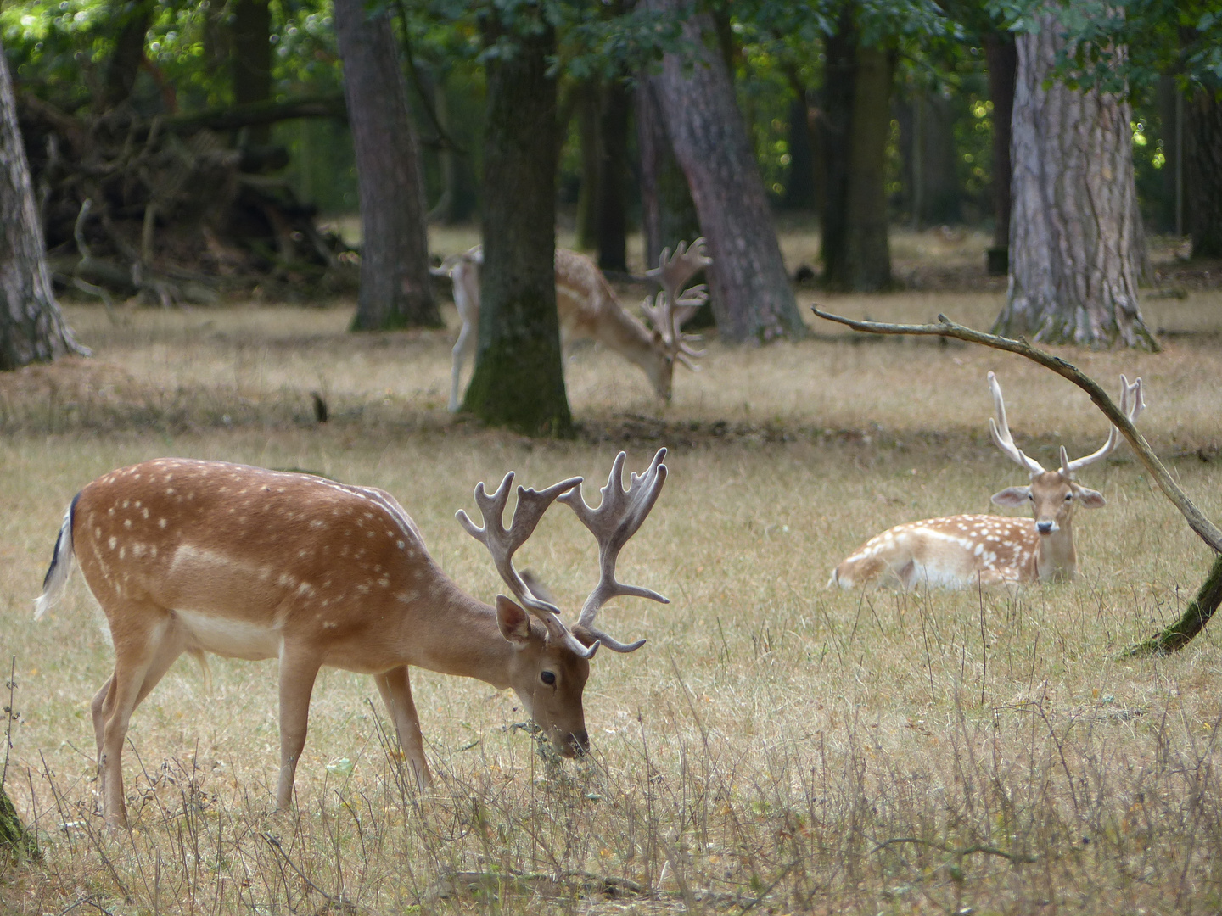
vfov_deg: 2.9
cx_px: 611
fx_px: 18180
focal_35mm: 515
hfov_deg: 3.8
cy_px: 458
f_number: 2.8
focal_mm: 92.7
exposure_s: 1/125
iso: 100
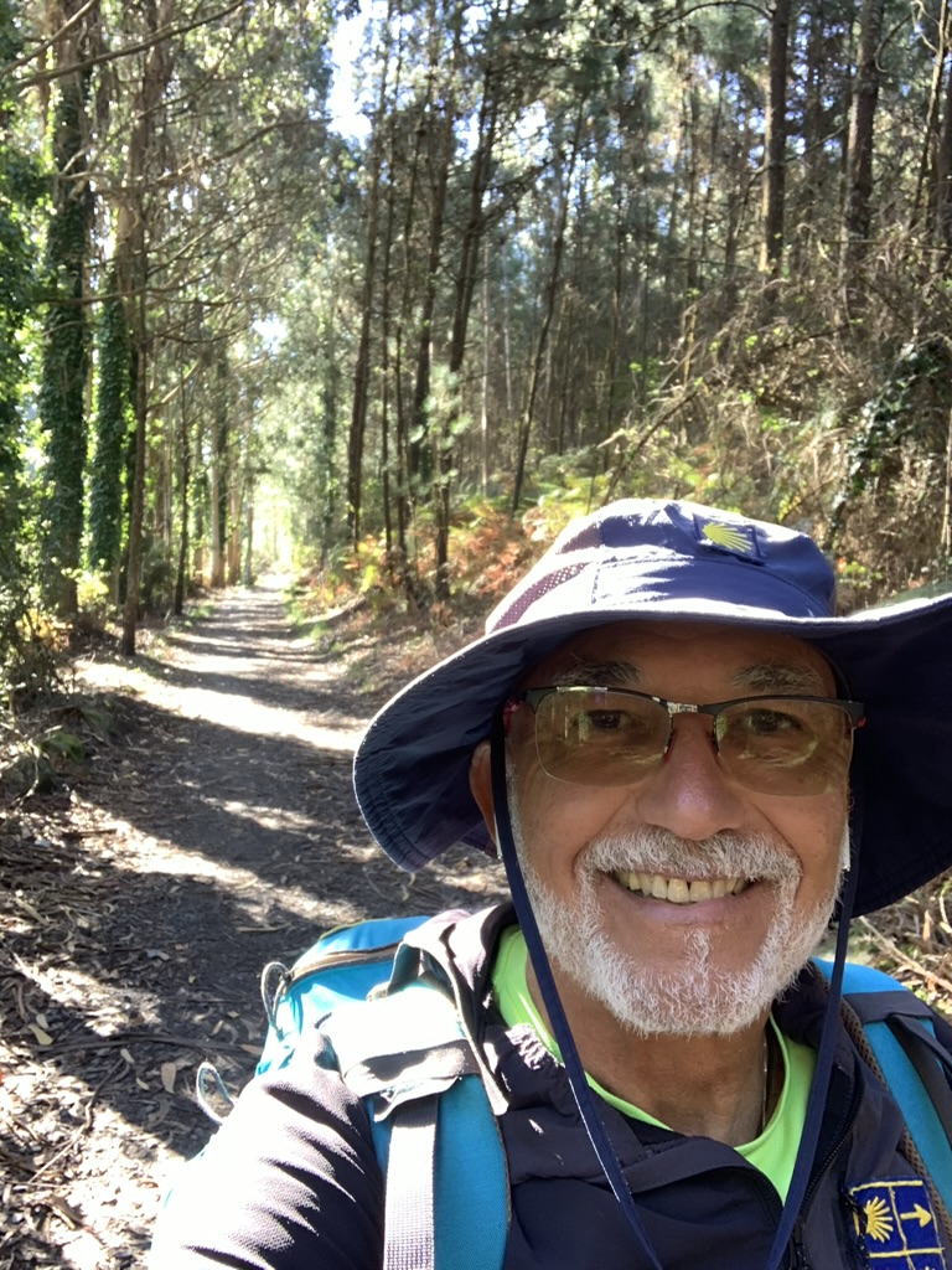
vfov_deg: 56.8
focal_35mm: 32
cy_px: 635
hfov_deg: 44.2
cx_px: 476
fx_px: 1173
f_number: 2.2
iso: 125
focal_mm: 2.87
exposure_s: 1/60
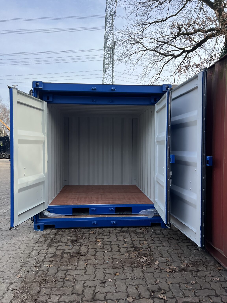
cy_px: 152
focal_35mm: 26
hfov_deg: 53.1
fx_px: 227
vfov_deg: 67.3
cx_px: 114
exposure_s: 1/2045
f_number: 1.5
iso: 50
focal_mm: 5.7
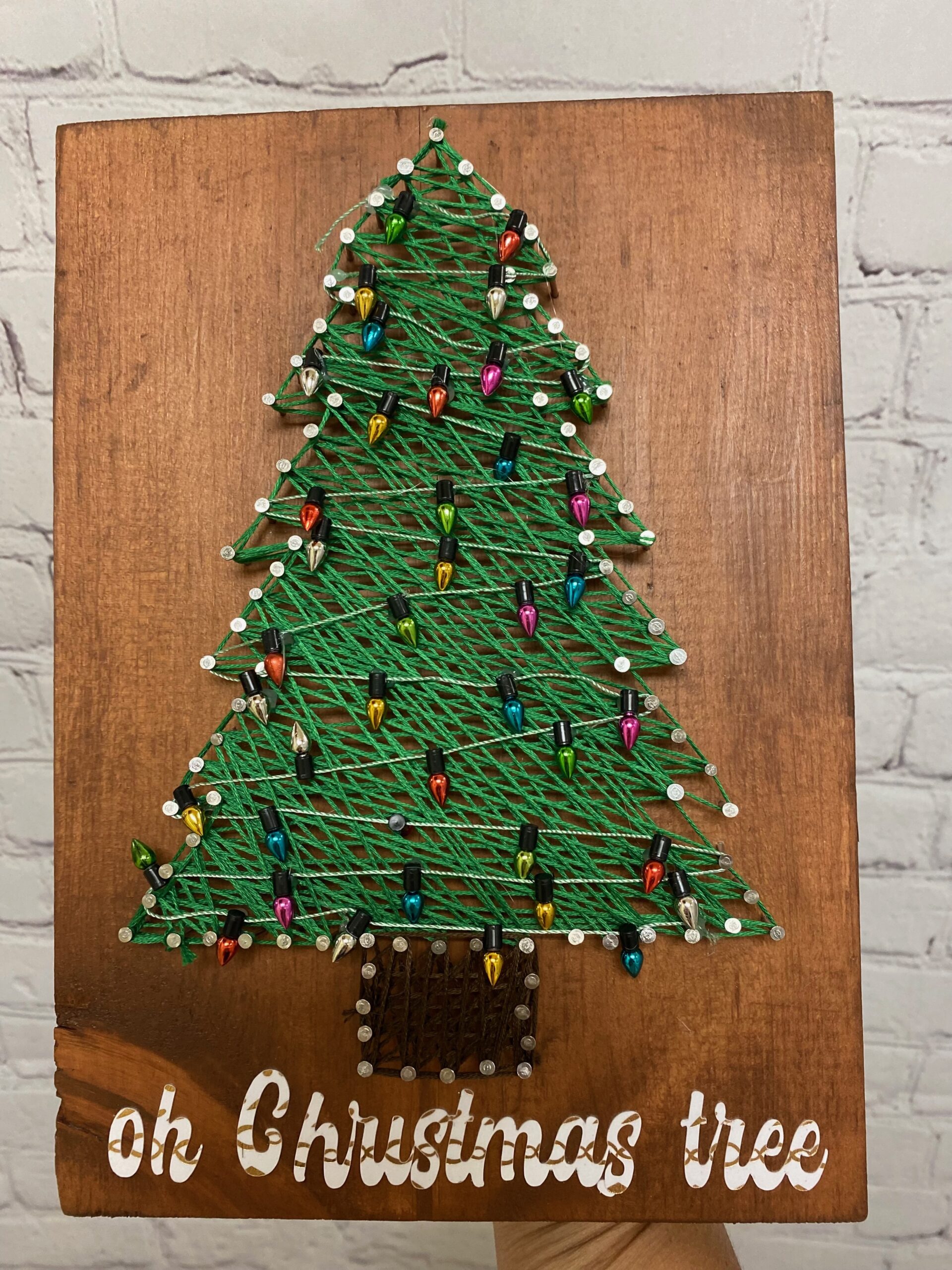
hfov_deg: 53.1
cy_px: 635
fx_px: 953
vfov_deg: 67.3
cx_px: 476
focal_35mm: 26
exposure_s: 1/60
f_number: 1.8
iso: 200
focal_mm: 4.25
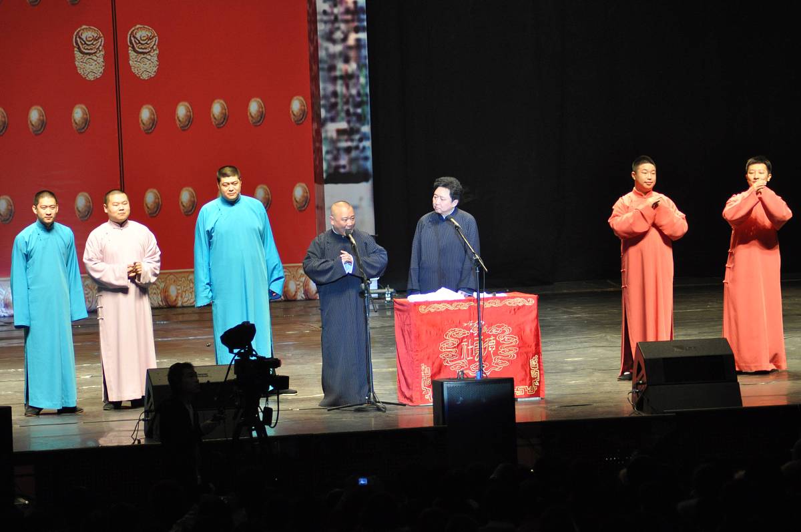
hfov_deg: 7.6
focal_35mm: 270
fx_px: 6000
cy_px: 266
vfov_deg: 5.1
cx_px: 400
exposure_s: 1/100
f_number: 4.8
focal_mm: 180
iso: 800
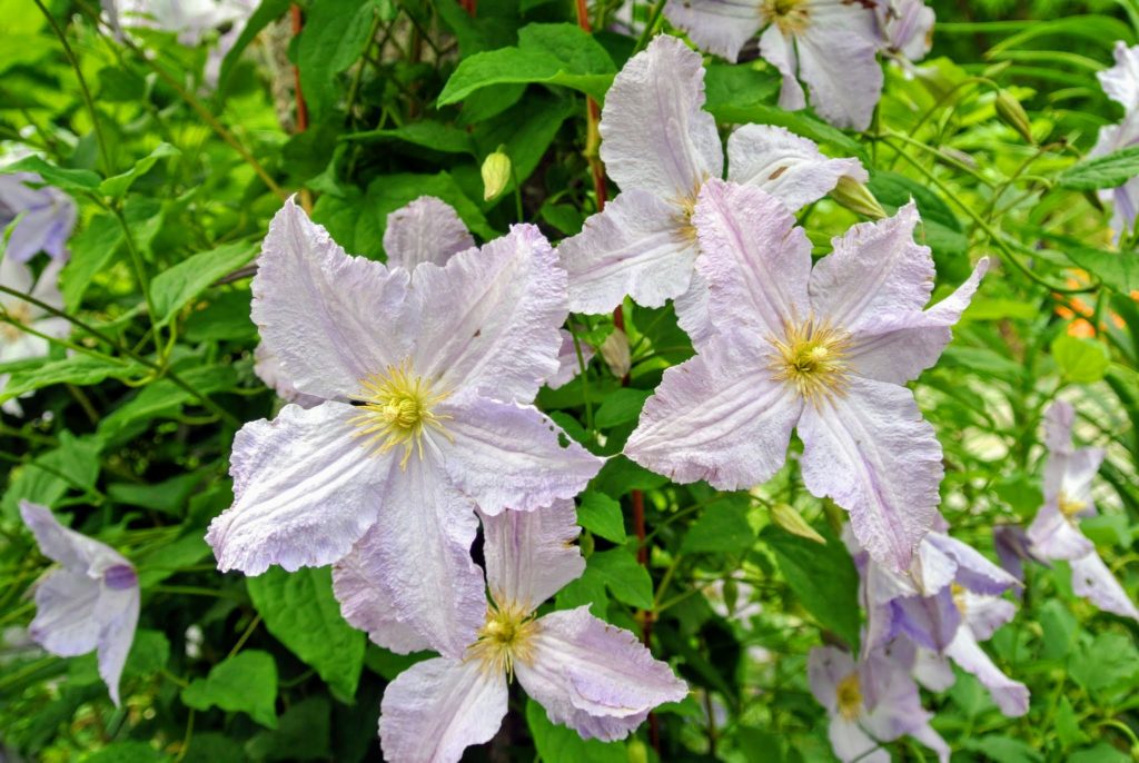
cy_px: 382
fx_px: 1394
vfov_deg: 30.6
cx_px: 570
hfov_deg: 44.4
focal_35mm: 44
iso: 100
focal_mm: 16.3
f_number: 4.2
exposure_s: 1/200
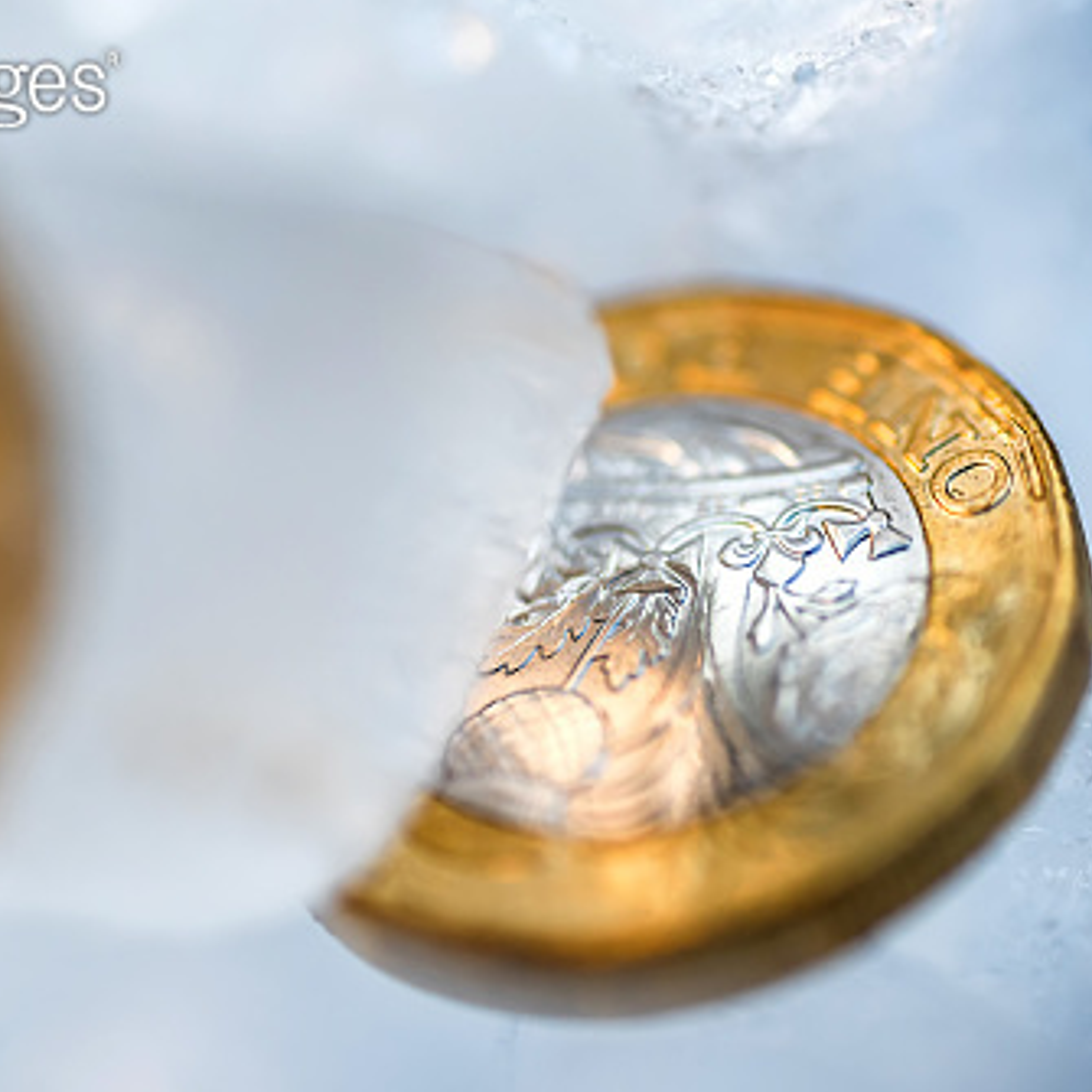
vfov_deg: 15.0
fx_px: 4140
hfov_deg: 15.0
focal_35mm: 116
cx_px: 430
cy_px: 549
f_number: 8
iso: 400
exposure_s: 1/800
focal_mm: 90
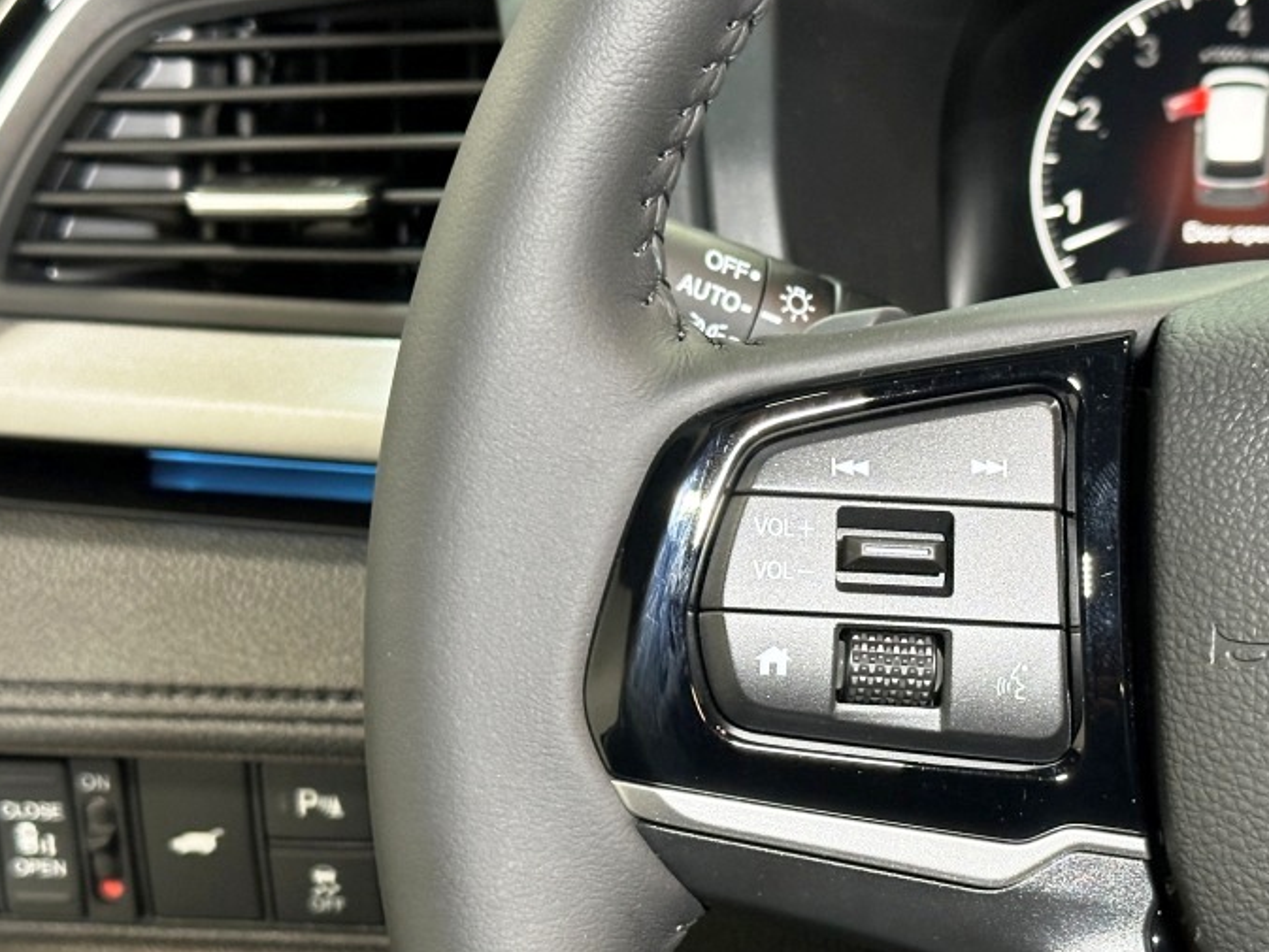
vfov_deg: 20.1
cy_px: 579
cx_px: 828
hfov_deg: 26.5
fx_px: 2677
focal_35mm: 73
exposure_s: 1/30
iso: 500
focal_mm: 6.86
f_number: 1.78
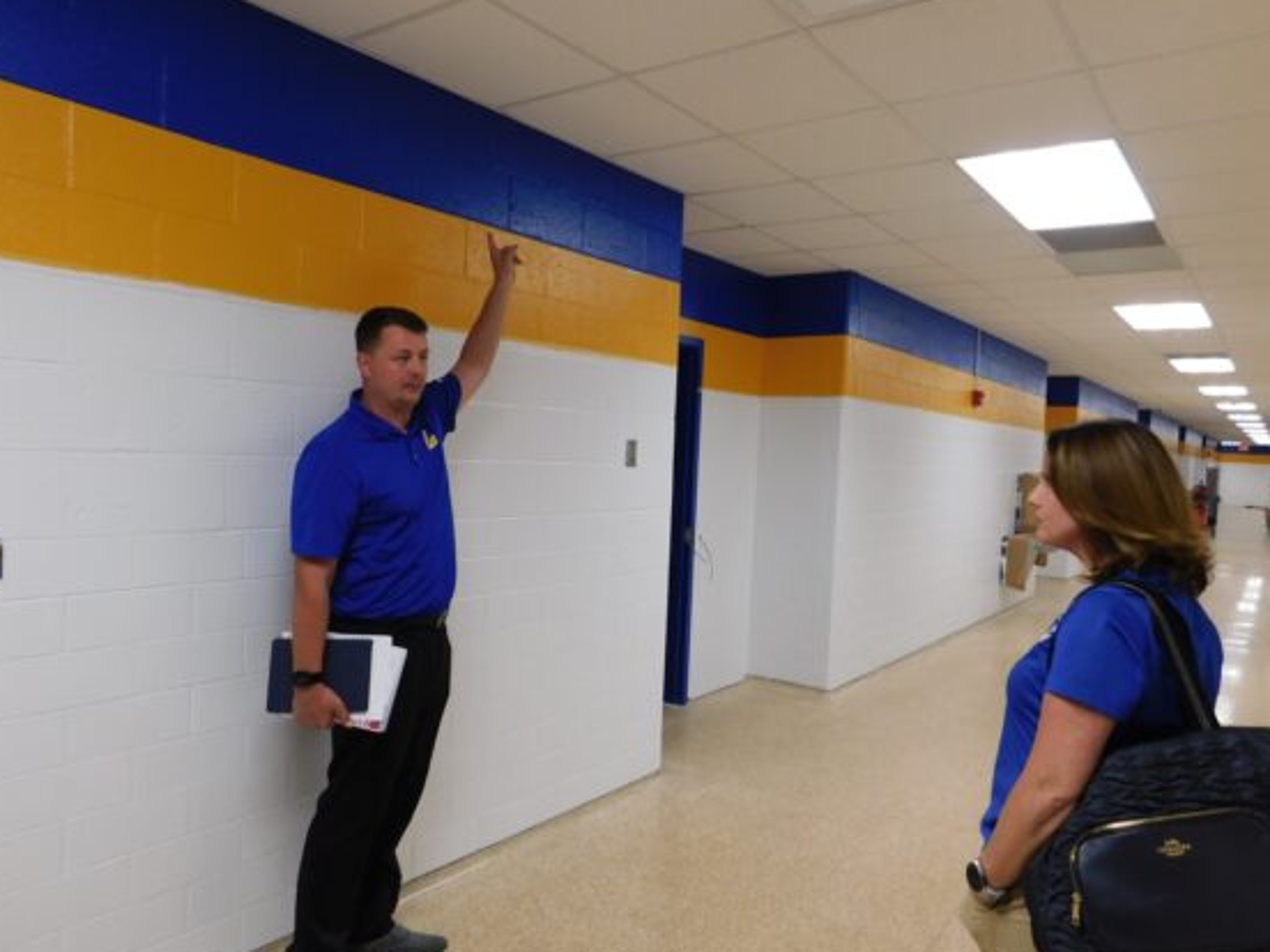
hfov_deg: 69.4
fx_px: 917
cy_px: 490
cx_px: 656
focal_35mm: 25
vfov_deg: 54.9
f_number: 3
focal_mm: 4
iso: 140
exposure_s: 1/30
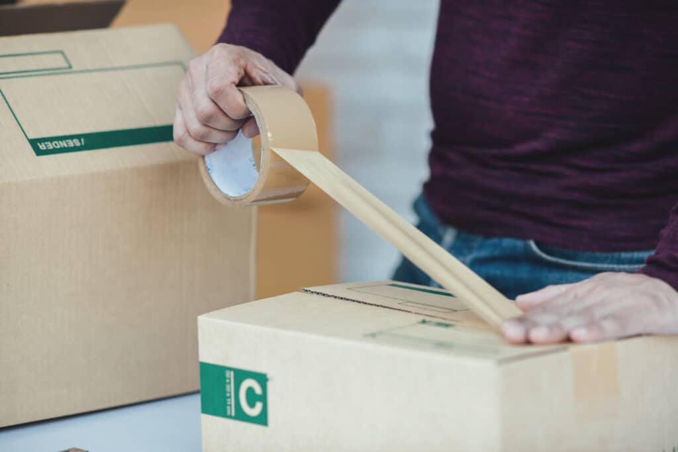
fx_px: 2543
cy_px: 226
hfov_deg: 15.2
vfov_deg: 10.2
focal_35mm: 135
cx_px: 339
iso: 100
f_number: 2.8
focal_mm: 135
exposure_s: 1/200
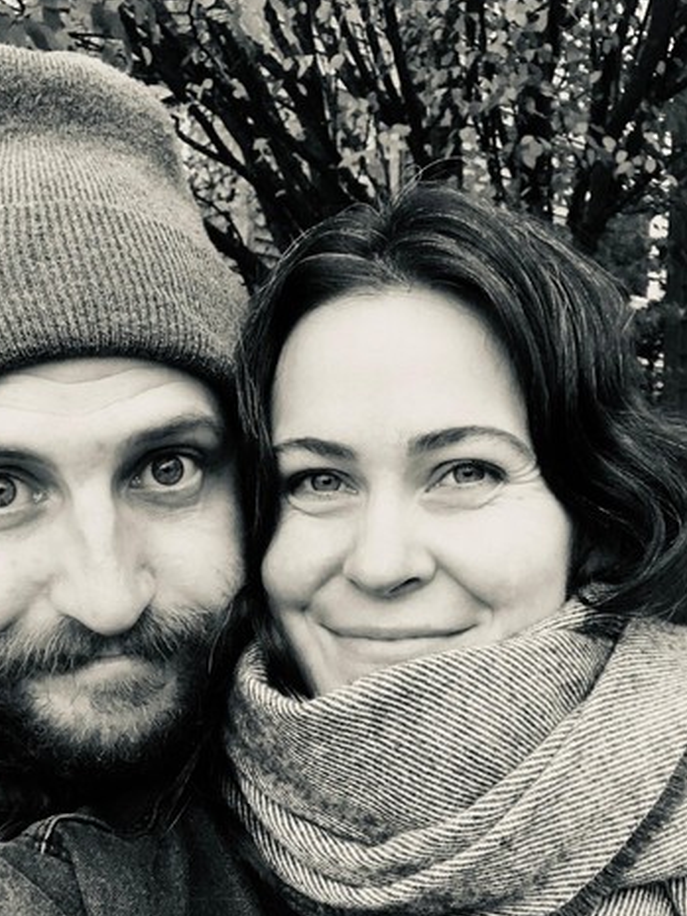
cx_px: 321
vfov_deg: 42.3
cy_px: 616
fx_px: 1164
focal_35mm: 44
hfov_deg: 32.9
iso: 32
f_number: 2.2
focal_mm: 2.87
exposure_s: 1/30
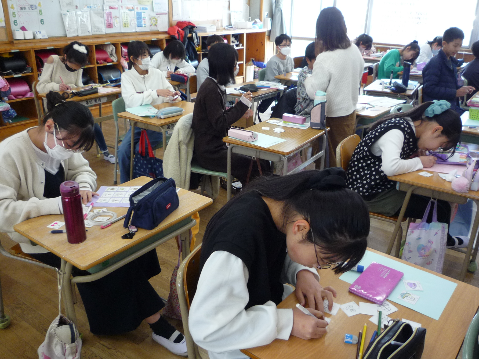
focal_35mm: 31
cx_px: 240
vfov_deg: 45.4
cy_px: 180
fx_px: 429
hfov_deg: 58.4
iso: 125
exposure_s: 1/30
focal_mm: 4.4
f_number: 2.8
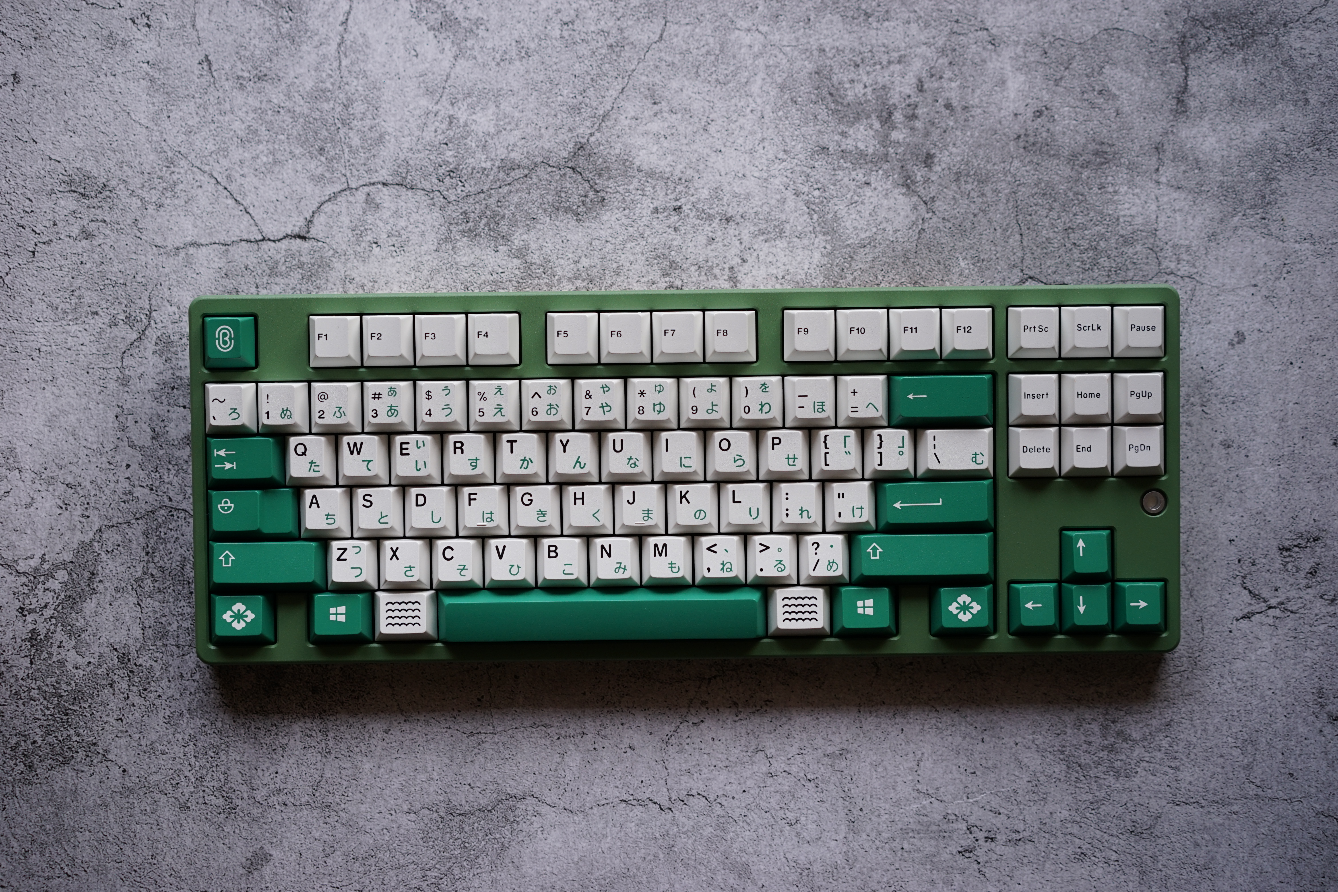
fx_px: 2044
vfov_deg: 24.6
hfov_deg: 36.2
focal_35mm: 55
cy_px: 446
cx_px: 669
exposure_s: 1/50
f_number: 4
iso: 320
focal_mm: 55
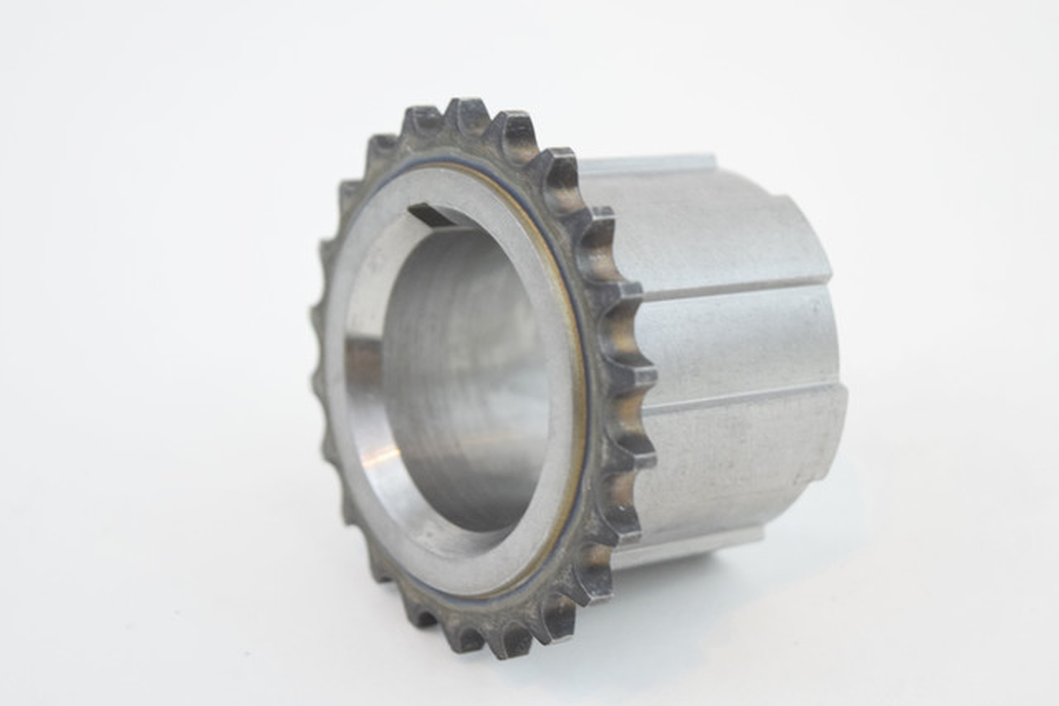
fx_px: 2295
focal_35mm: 78
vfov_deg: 17.5
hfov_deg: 26.0
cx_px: 530
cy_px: 353
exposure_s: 1/60
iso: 1600
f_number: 5.6
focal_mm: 52
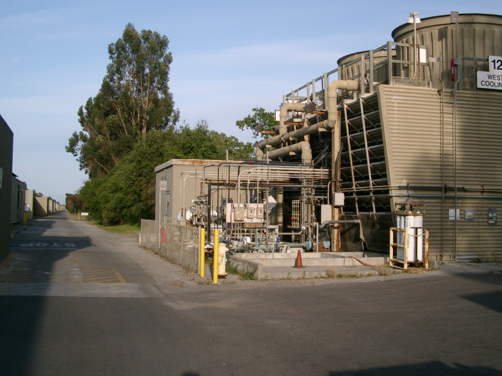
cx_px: 264
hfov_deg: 42.9
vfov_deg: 32.9
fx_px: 638
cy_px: 171
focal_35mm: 44
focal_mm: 7.6
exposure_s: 1/640
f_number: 5
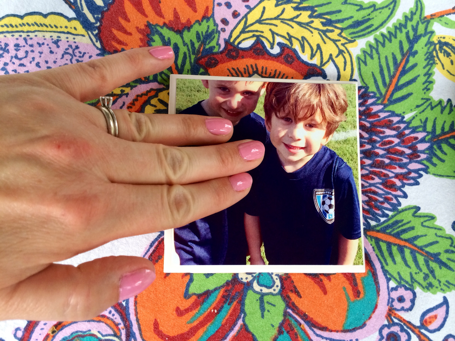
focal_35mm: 30
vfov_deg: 46.8
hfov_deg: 60.0
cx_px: 228
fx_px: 394
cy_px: 170
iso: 50
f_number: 2.2
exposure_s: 1/30
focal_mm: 4.12
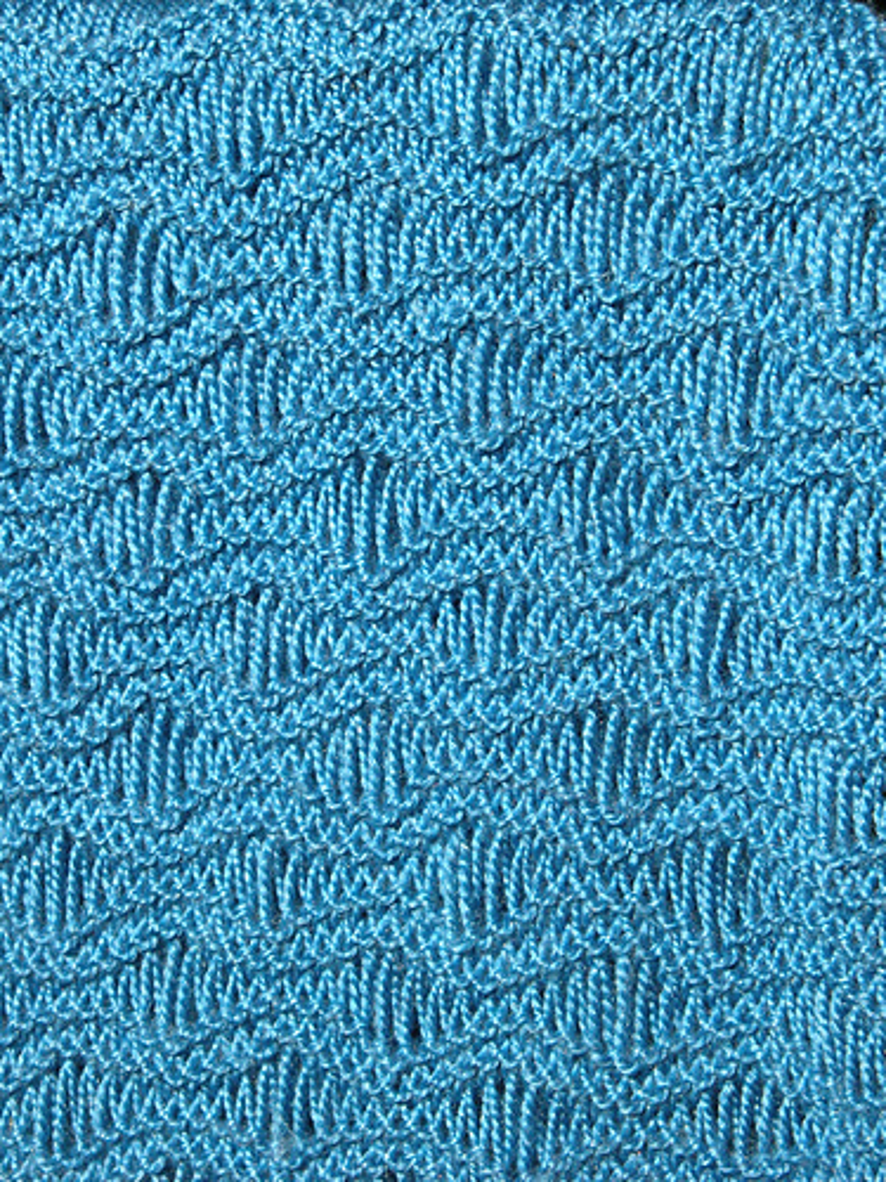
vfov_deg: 18.4
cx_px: 443
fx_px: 3652
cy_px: 591
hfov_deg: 13.8
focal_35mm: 107
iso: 100
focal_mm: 27.3
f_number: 5.8
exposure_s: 1/520
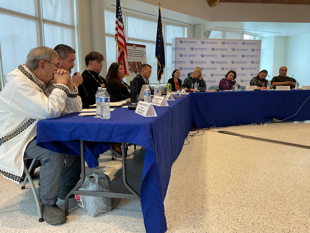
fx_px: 260
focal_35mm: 29
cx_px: 155
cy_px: 116
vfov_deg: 48.2
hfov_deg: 61.7
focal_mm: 3
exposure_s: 1/60
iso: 125
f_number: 1.8
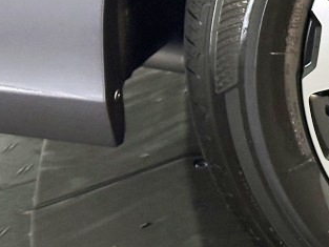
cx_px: 513
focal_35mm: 157
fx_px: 1493
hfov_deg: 11.9
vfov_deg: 9.4
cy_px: 38
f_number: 1.78
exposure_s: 1/30
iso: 640
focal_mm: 6.86
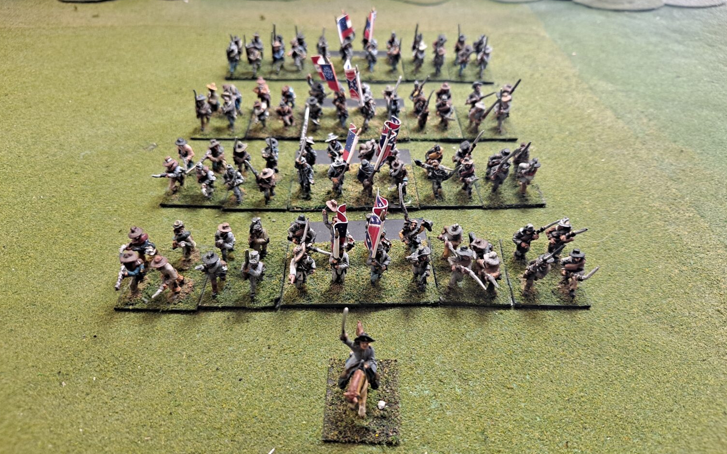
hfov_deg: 68.4
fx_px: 535
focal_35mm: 27
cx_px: 363
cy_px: 226
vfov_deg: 46.0
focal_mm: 4.6
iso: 250
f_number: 2
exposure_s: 1/60
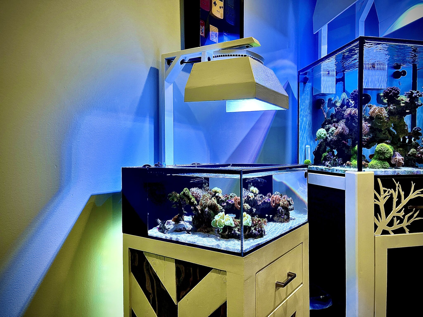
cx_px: 212
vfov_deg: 53.1
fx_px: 318
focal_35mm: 26
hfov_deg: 67.3
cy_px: 158
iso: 125
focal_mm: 5.1
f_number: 1.6
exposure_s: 1/120
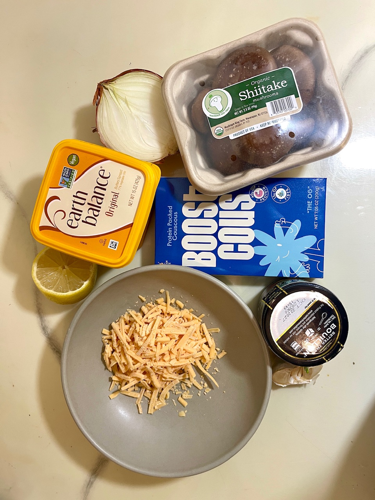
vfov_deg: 69.4
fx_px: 361
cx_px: 188
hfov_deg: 54.9
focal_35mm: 25
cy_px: 250
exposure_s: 1/60
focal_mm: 5.1
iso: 100
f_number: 1.6
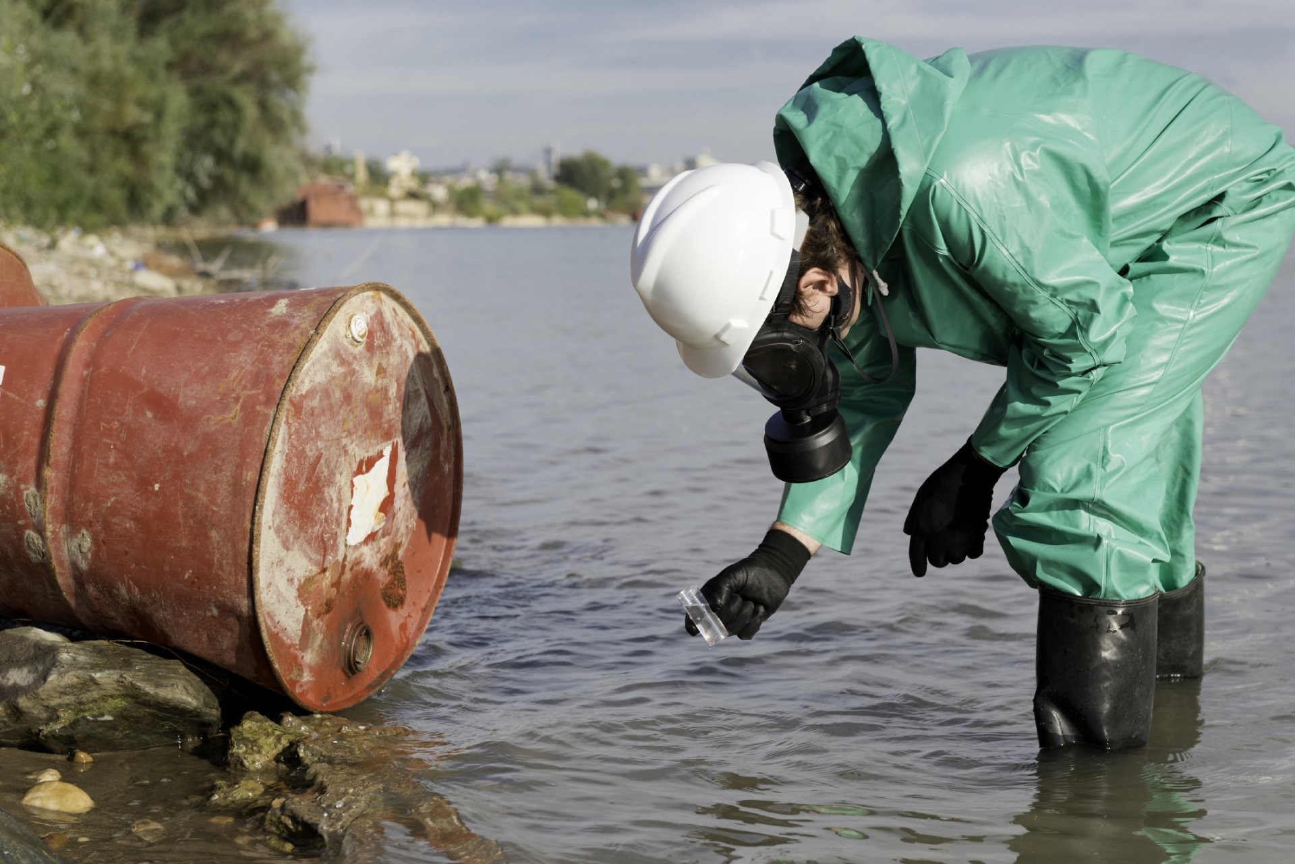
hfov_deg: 28.8
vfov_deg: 19.5
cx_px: 648
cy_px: 432
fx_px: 2518
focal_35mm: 70
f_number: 5.6
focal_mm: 70
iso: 200
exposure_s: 1/400
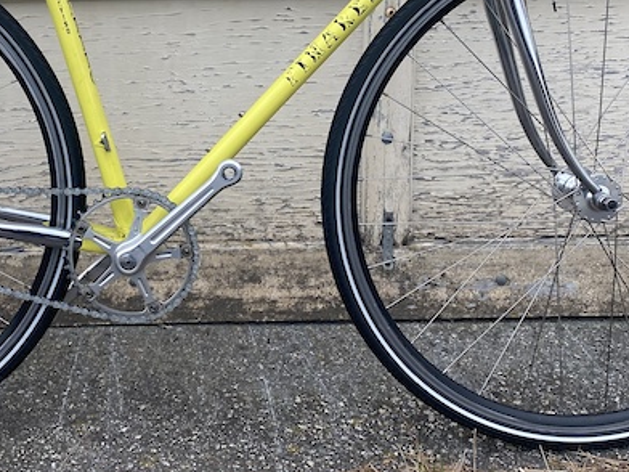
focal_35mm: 53
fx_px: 963
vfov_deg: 27.0
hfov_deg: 35.7
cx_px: 197
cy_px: 96
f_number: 1.8
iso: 32
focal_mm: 4.25
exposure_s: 1/479
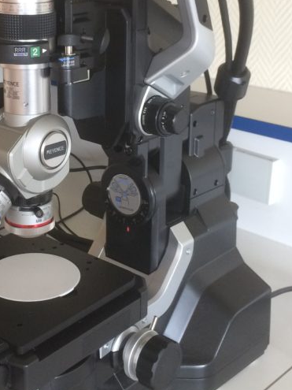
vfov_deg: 31.9
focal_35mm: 60
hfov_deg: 24.1
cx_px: 73
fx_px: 675
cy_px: 122
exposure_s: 1/33
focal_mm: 4.15
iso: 125
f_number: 2.2
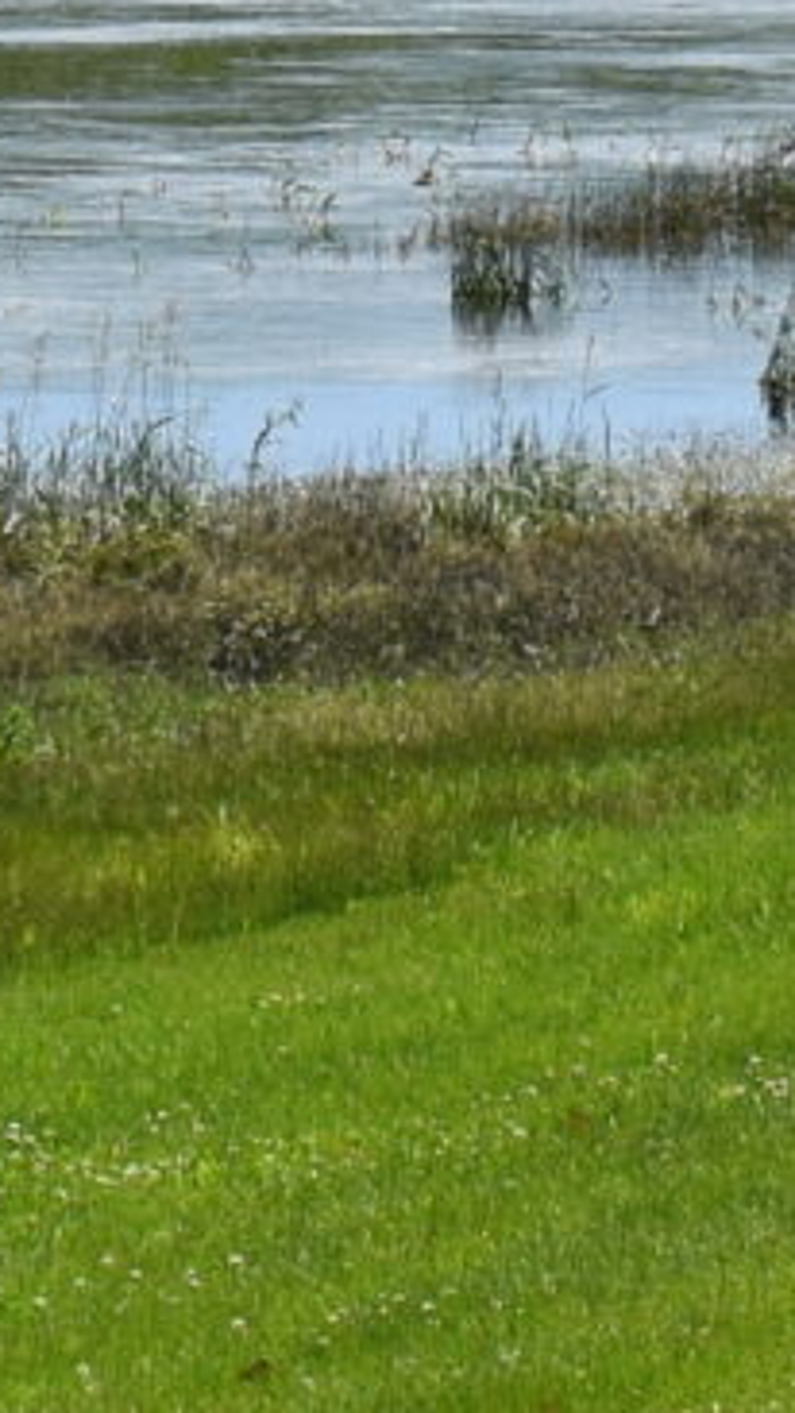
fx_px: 22650
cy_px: 264
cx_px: 807
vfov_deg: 3.6
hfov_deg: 2.0
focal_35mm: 605
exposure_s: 1/320
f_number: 9
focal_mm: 55
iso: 100
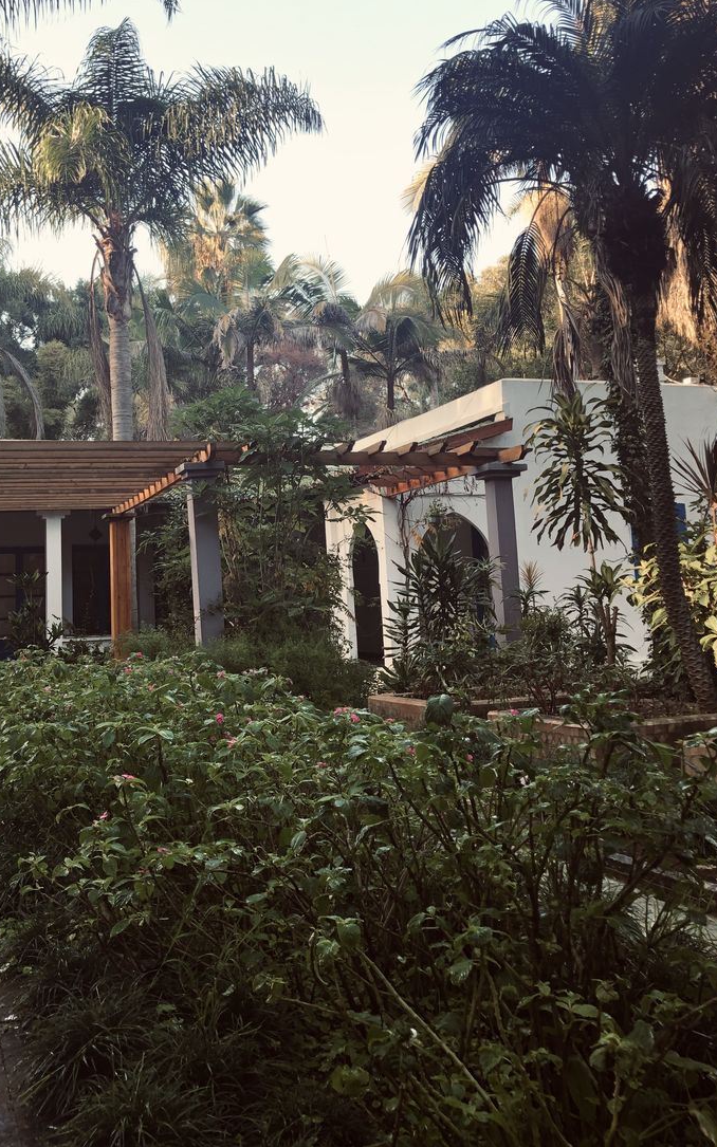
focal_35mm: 35
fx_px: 1094
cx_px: 258
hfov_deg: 36.0
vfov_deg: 55.1
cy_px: 488
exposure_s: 1/120
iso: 50
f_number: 1.8
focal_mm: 3.99
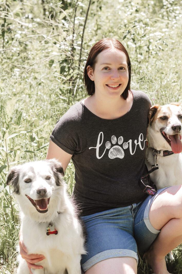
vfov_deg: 21.0
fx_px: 736
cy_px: 113
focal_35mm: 97
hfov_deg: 14.0
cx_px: 138
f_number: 5
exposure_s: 1/400
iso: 200
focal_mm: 50
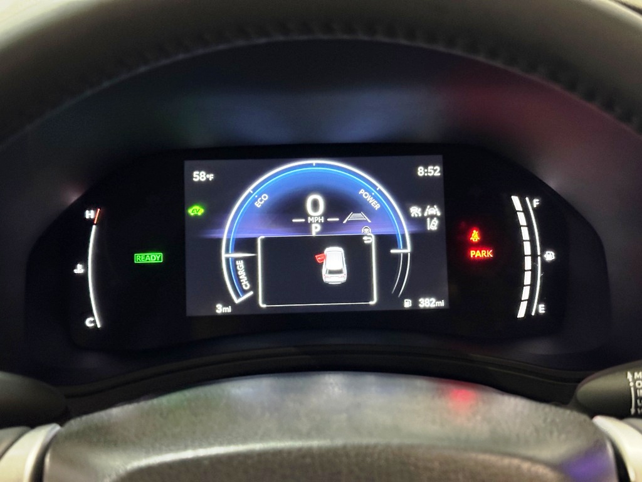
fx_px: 890
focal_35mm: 48
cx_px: 321
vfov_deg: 30.3
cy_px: 241
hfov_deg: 39.7
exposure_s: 1/30
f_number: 1.78
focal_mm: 6.86
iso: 640
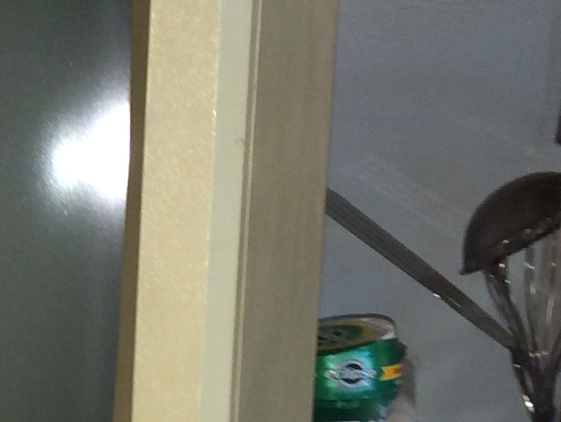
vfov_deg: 10.2
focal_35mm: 140
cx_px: -443
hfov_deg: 12.8
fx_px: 2270
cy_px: 663
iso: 64
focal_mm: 4.12
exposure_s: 1/30
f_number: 2.2
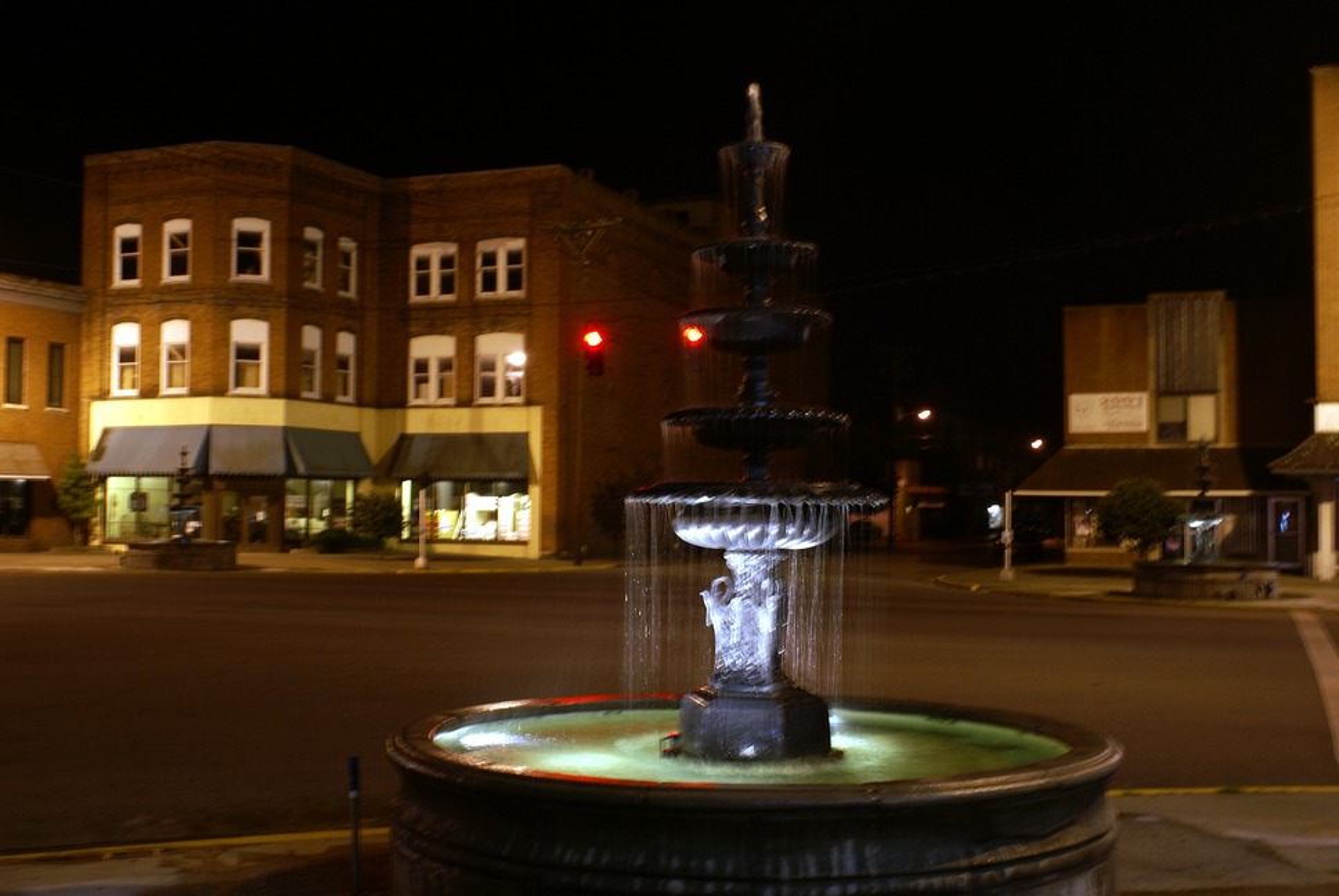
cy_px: 448
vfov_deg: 32.0
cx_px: 670
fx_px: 1564
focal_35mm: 42
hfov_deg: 46.3
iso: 100
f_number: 4.5
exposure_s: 1/1.25
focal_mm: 28
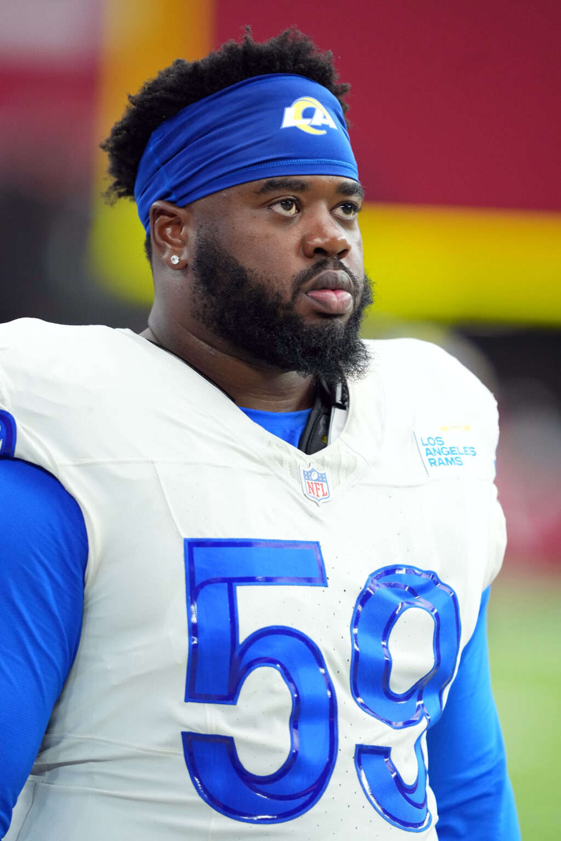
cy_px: 420
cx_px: 280
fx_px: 9349
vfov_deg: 5.2
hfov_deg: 3.4
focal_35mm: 400
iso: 2500
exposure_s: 1/1250
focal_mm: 400
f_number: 3.2
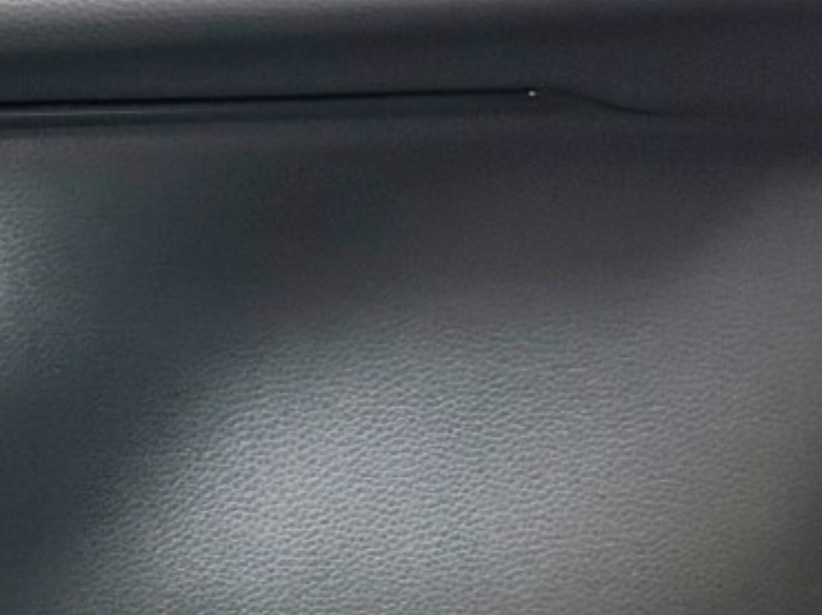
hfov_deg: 14.2
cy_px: 768
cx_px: -253
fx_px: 3156
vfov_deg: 10.9
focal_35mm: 133
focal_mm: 6.86
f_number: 1.78
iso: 640
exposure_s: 1/30
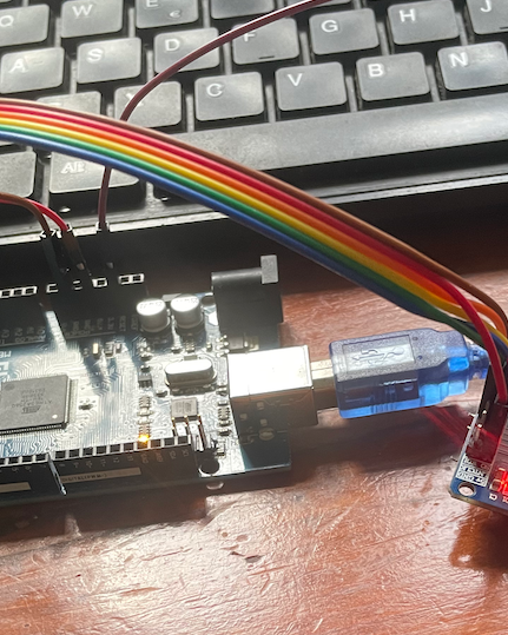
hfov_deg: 26.6
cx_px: 302
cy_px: 541
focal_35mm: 57
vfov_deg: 31.8
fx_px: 1072
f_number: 1.6
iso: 250
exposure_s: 1/60
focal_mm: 4.2
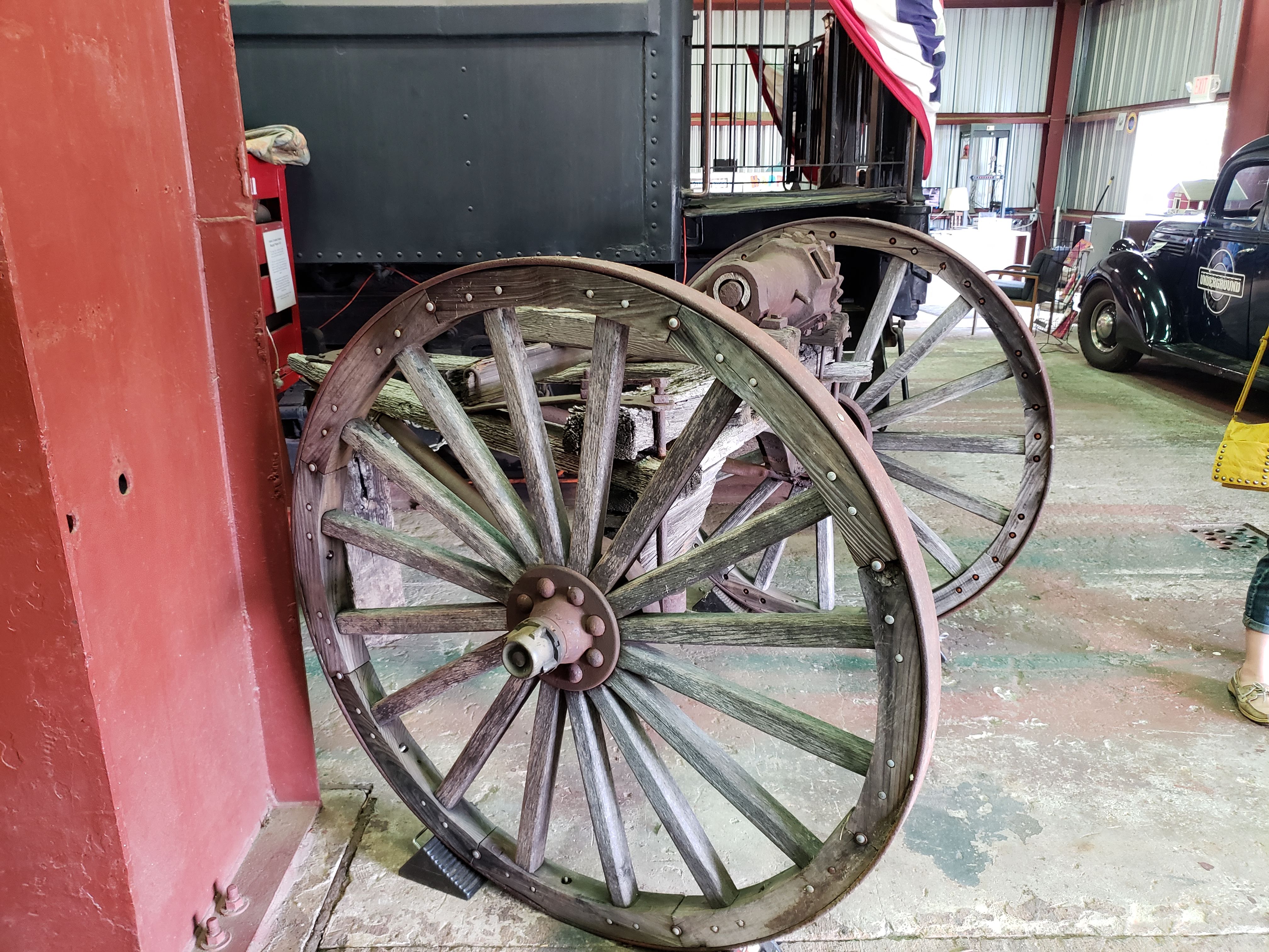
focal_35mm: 26
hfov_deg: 67.3
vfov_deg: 53.1
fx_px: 953
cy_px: 476
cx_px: 634
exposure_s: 1/30
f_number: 1.5
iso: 250
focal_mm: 4.3
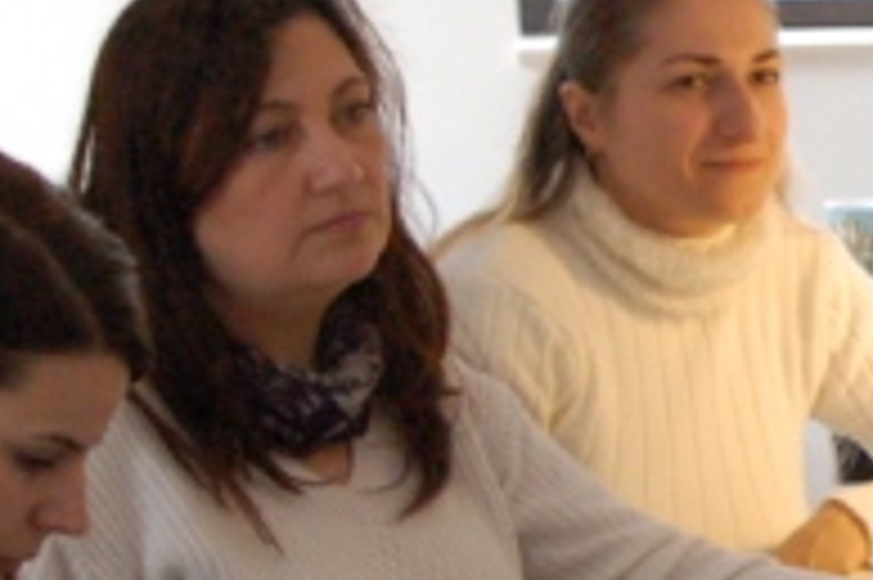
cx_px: 1760
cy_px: 398
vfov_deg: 6.2
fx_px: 5379
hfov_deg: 8.8
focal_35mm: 222
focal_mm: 28
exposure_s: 1/60
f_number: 4
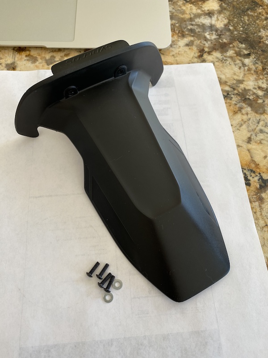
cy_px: 179
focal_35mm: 26
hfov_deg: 53.1
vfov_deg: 67.3
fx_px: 268
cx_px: 134
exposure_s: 1/121
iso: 50
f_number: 1.8
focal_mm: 4.25
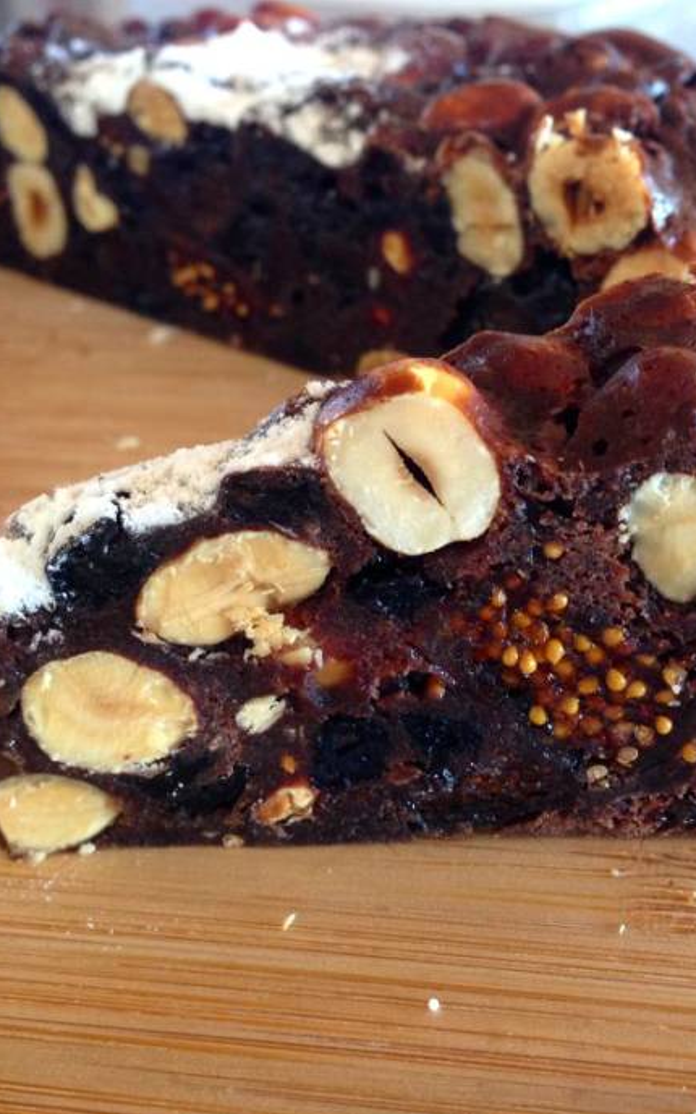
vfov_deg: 42.6
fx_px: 1426
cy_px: 559
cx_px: 473
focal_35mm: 47
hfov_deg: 27.2
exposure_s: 1/20
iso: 125
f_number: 2.4
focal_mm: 4.12
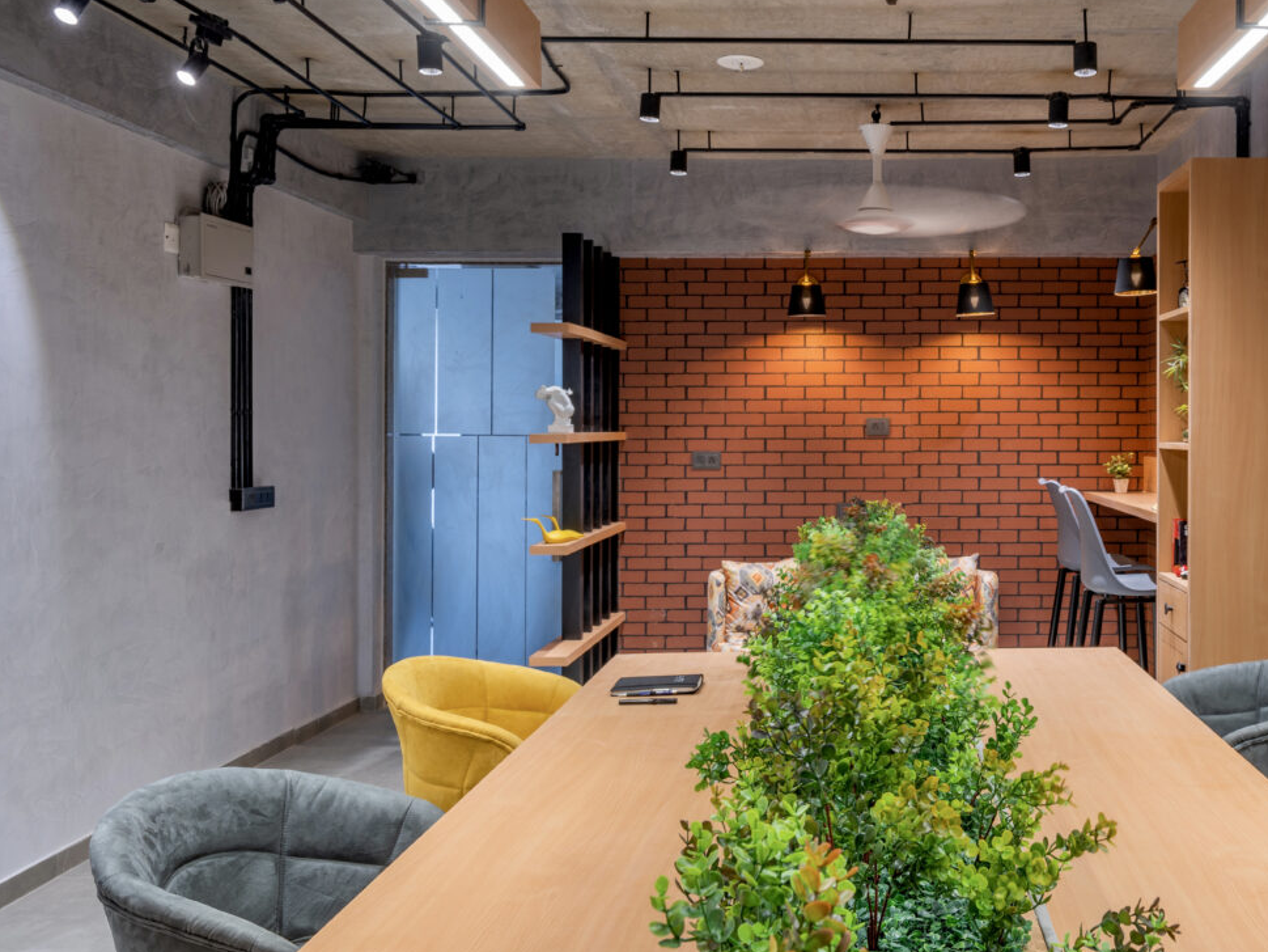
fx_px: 1172
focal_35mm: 32
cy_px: 425
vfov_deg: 44.1
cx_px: 877
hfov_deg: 55.2
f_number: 9
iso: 100
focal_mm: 21
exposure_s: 1
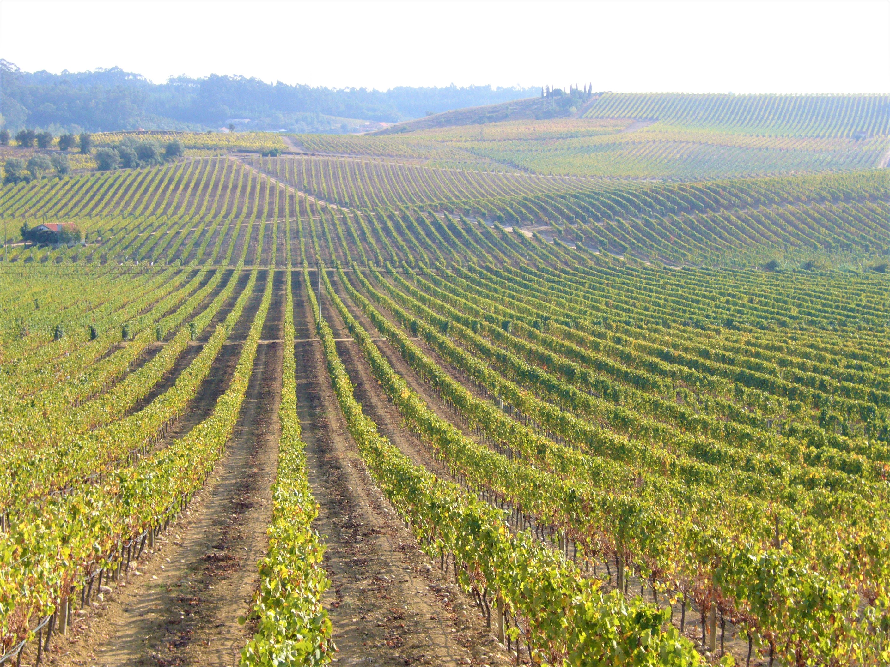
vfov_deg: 21.0
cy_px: 334
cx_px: 445
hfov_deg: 27.8
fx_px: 1800
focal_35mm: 70
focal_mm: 11.5
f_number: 8
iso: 80
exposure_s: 1/80
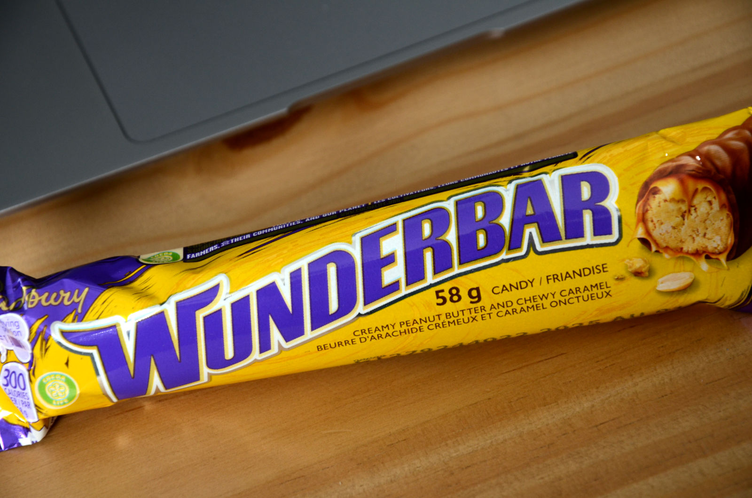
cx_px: 376
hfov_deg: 13.1
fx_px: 3282
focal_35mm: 158
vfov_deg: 8.7
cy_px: 249
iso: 400
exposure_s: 1/160
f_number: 9
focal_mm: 105
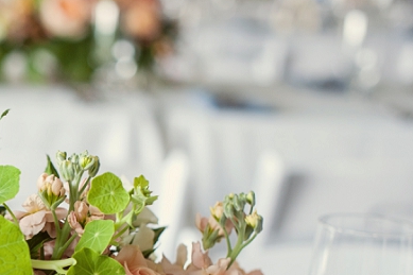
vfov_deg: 11.1
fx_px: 1399
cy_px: 283
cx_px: -65
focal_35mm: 122
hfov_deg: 16.2
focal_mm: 50
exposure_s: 1/80
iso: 800
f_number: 3.2
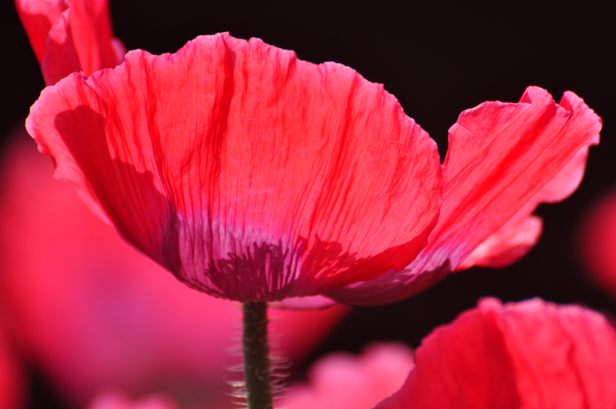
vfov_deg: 3.0
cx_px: 308
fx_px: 7691
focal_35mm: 450
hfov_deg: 4.6
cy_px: 204
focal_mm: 300
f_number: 5.6
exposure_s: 1/2000
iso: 320
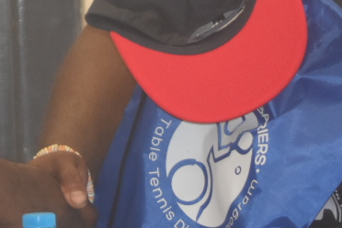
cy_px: -142
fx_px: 5092
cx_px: 27
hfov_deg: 3.8
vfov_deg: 2.6
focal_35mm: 536
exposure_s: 1/125
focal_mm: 82
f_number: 4
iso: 800
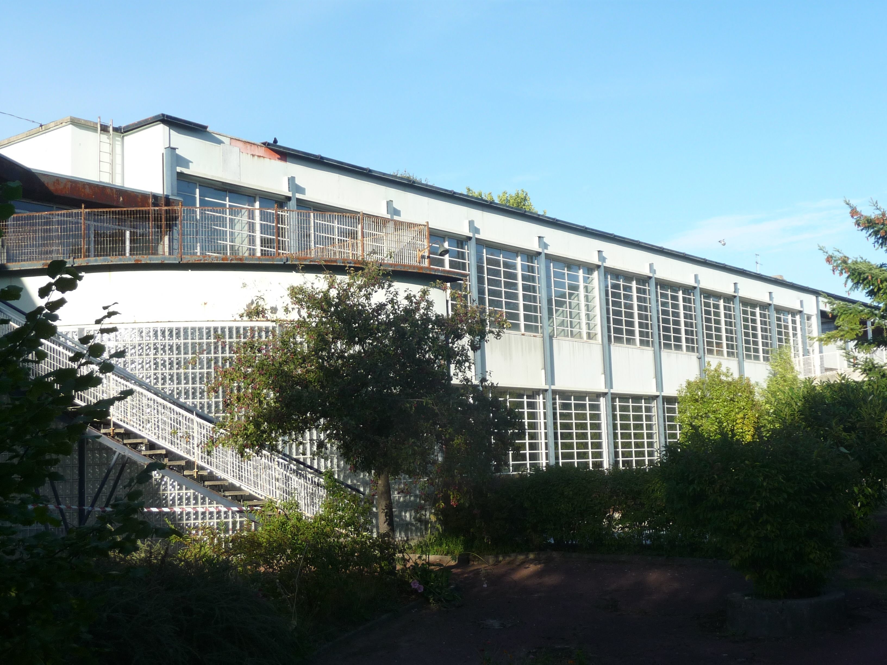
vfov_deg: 32.2
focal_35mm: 45
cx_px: 444
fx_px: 1153
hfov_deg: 42.1
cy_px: 332
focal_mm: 7.6
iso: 100
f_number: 4.1
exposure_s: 1/400
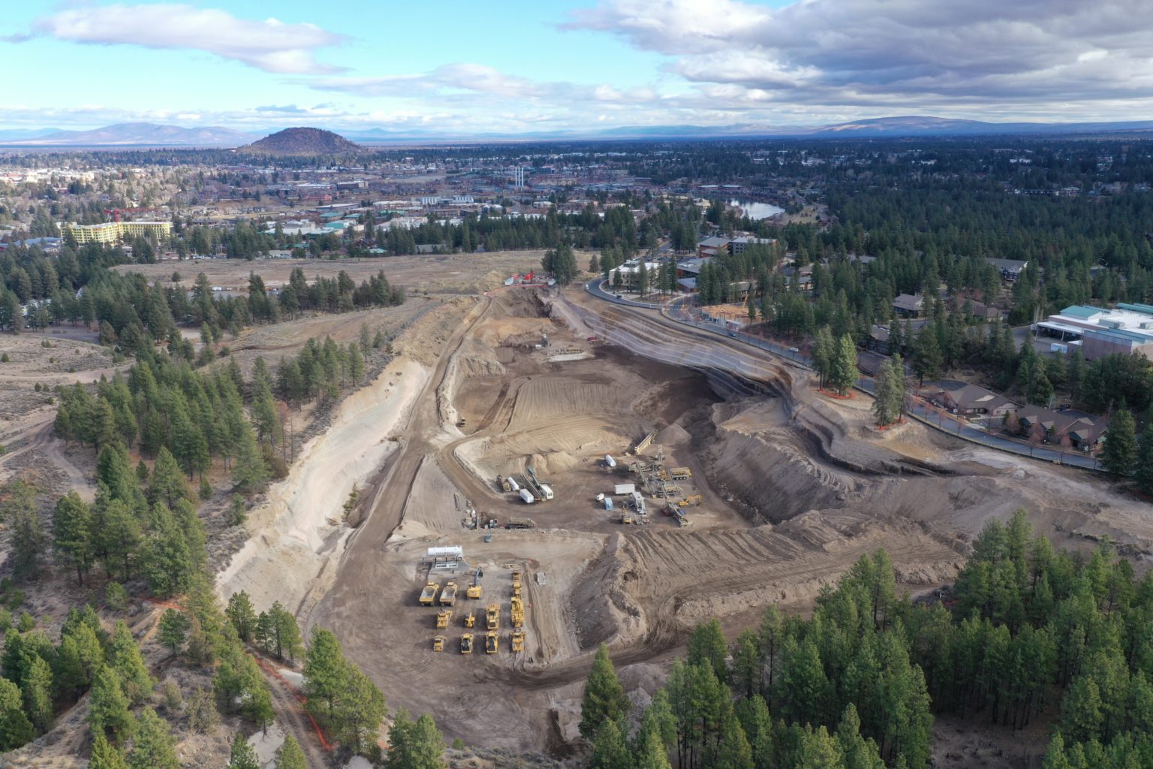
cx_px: 576
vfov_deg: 46.4
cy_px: 384
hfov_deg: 65.5
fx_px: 897
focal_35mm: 28
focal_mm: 10.26
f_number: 7.1
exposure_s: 1/120
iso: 100
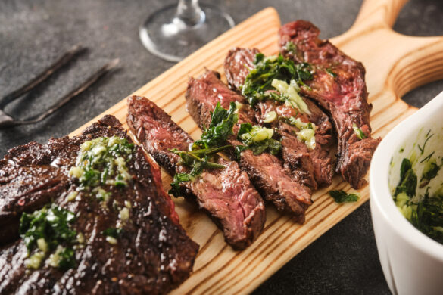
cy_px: 148
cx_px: 222
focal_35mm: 120
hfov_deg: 17.1
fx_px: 1477
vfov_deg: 11.4
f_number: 5.6
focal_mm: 80
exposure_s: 1/200
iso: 160
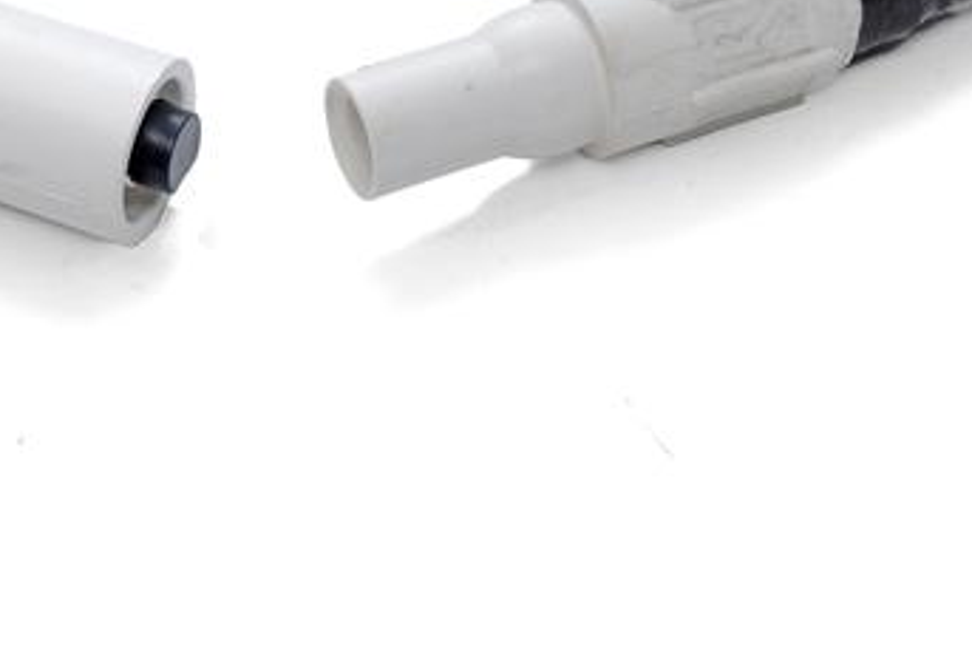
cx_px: 266
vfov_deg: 12.1
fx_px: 3021
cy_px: 103
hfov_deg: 18.2
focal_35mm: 112
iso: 500
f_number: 29
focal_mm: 40
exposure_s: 1/60
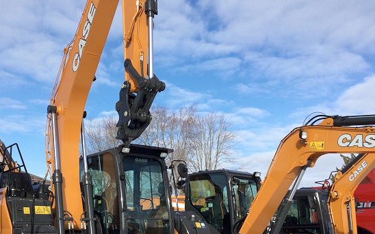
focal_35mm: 48
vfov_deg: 26.7
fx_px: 490
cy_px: 157
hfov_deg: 41.7
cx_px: 150
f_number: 2.4
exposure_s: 1/1235
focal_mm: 3.3
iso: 25
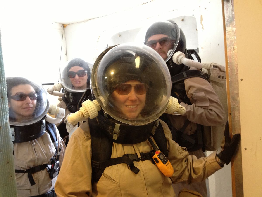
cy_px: 98
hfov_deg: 52.6
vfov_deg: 40.7
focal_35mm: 35
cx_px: 131
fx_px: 265
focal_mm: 4.28
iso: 200
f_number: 2.4
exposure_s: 1/20
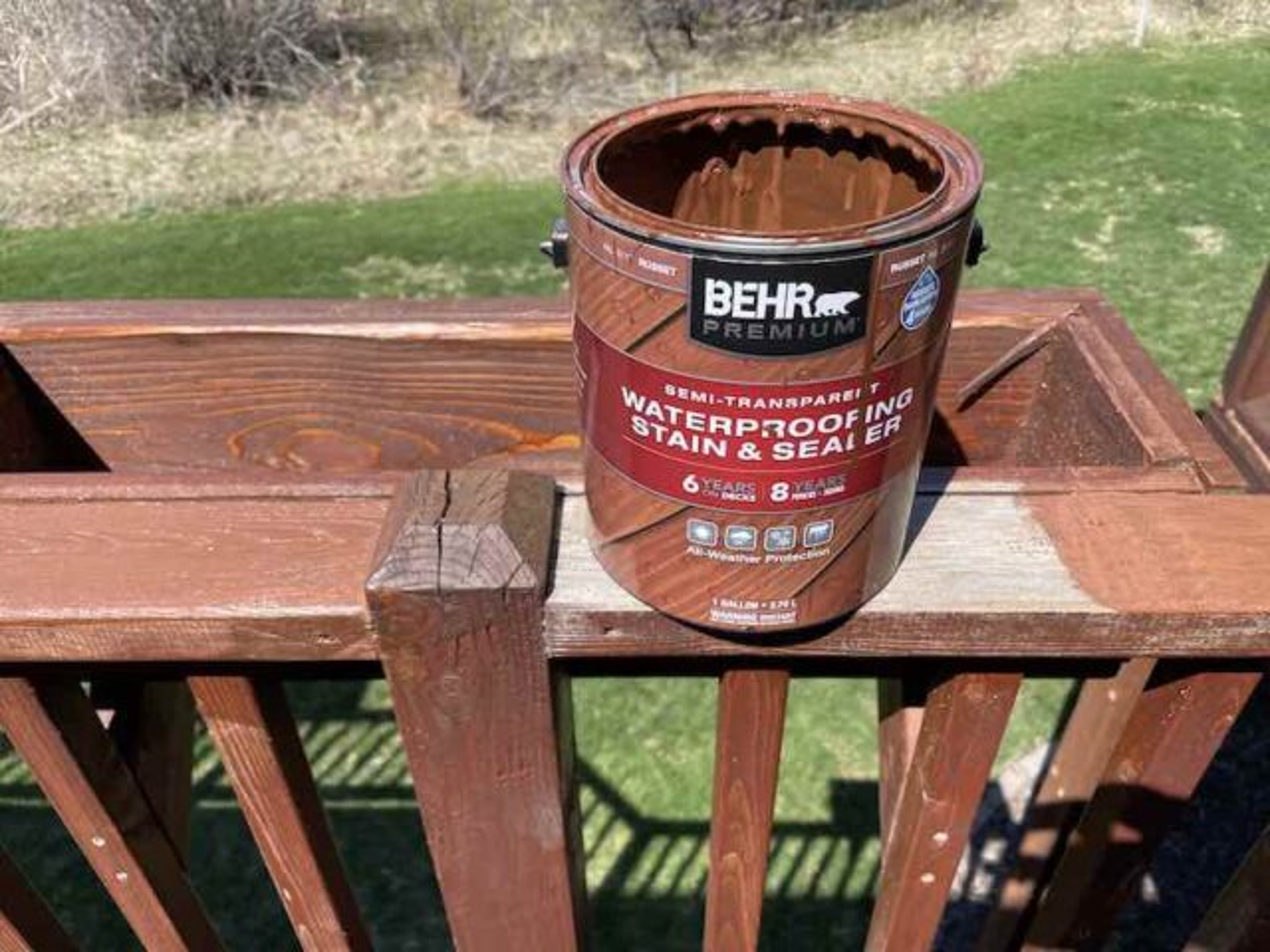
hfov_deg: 67.3
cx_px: 635
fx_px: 954
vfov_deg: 53.1
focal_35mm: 26
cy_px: 476
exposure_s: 1/1642
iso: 32
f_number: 1.6
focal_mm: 4.2
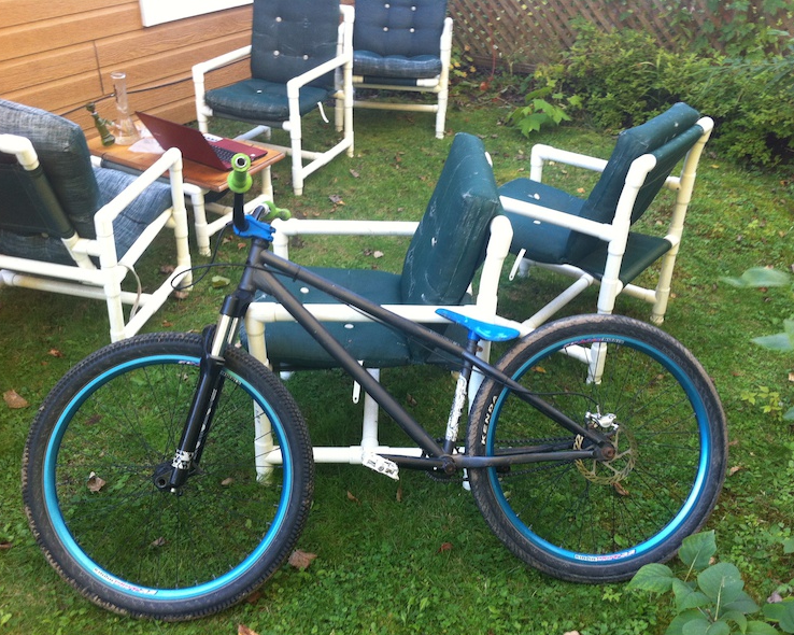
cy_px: 321
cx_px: 414
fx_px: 869
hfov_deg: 49.1
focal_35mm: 37
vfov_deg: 40.1
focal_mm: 3.85
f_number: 2.8
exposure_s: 1/20
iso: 80
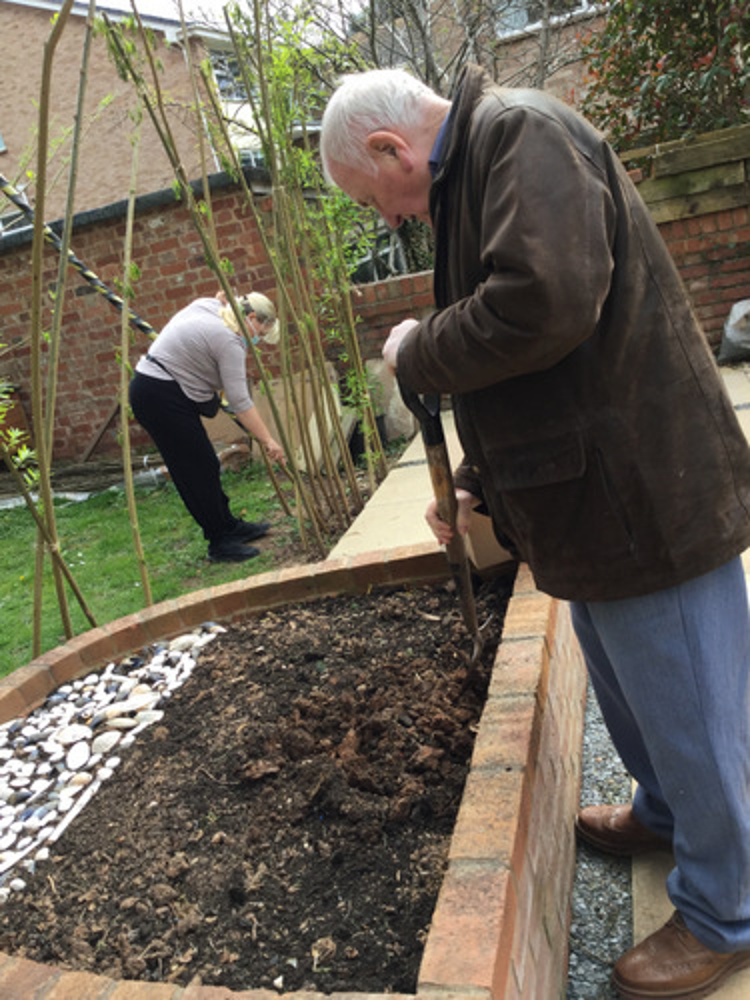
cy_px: 500
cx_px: 375
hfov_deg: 45.4
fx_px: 896
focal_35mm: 31
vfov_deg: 58.4
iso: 25
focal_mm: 3.3
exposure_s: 1/272
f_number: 2.4
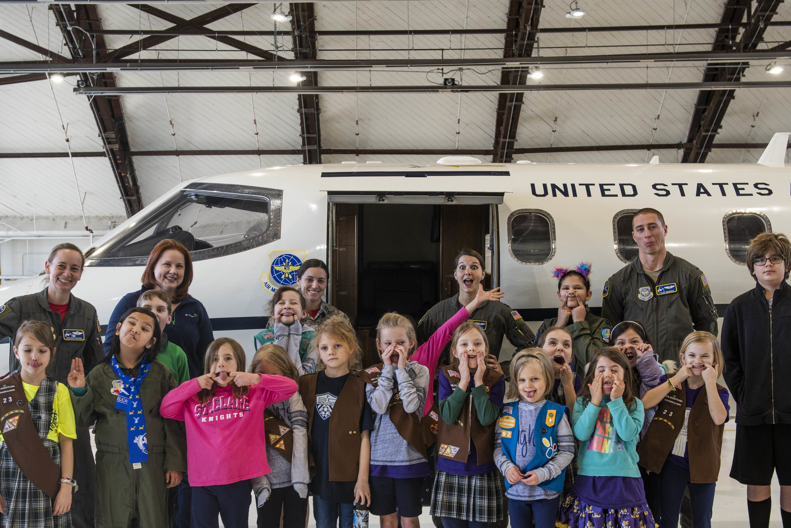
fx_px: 1231
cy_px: 343
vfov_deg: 24.1
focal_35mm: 56
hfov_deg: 35.6
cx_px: 360
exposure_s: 1/100
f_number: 5
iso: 500
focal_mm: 38
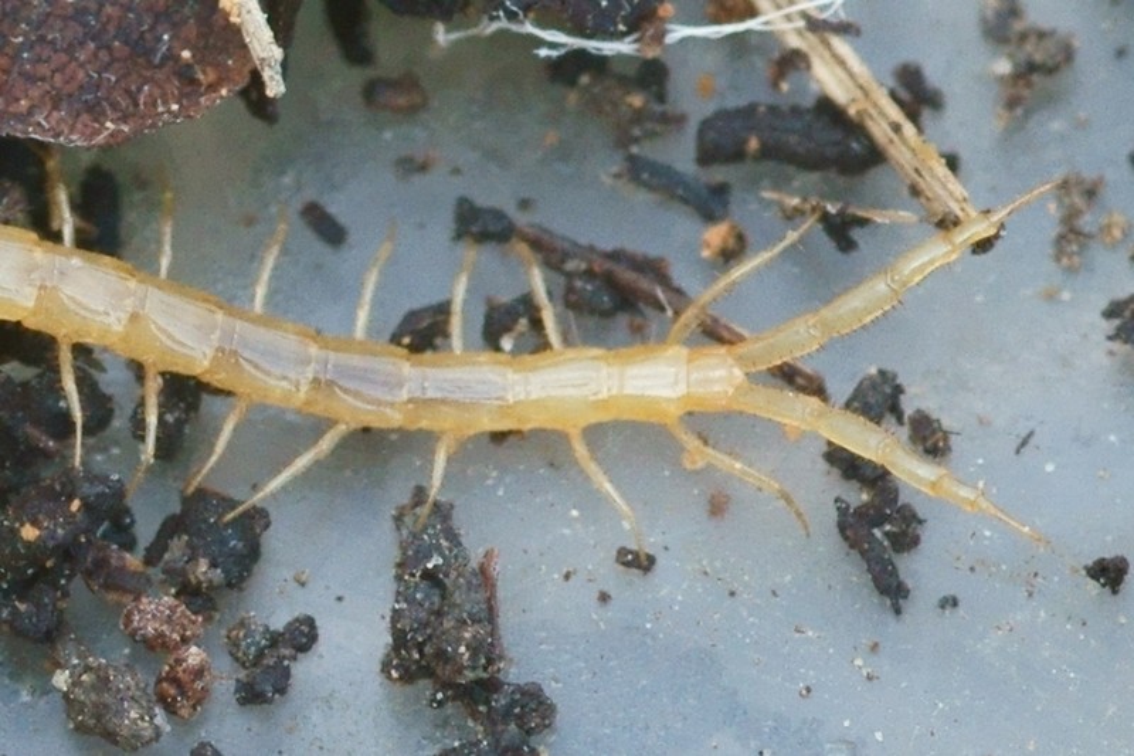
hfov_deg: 13.0
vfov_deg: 8.7
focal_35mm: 158
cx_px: 567
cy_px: 378
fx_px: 4960
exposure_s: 1/125
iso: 800
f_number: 8
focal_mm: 105
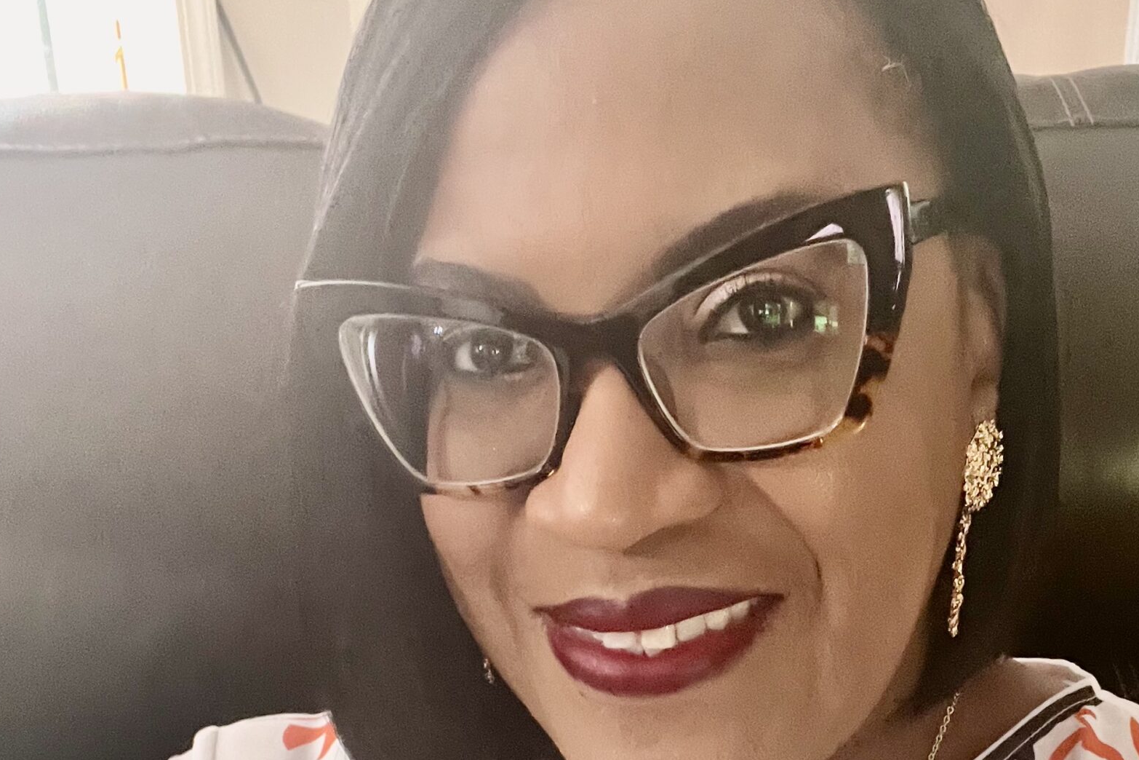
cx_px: 665
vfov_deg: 25.0
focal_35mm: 51
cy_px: 786
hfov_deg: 38.8
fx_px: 1613
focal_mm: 2.71
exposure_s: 1/24
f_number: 2.2
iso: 640
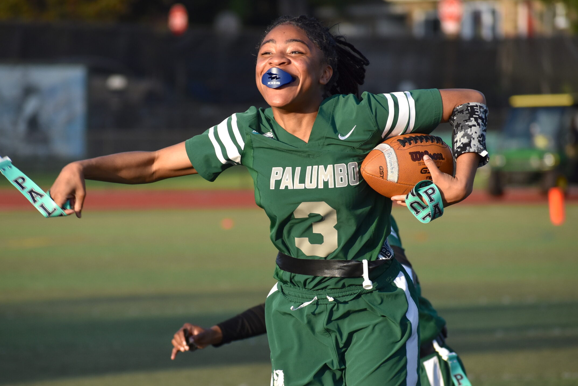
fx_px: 4731
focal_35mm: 295
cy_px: 223
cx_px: 259
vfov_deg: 4.7
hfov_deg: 7.0
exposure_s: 1/1250
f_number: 5.3
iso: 400
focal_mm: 165
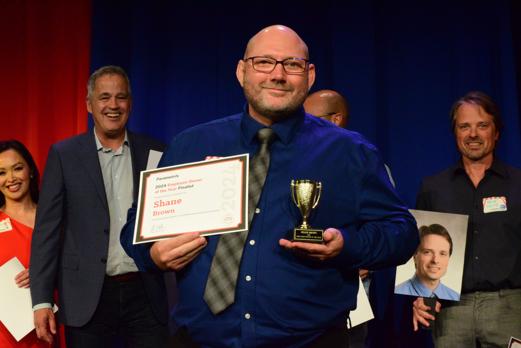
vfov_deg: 18.2
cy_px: 174
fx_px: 1085
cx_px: 260
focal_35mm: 75
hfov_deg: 27.0
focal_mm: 50
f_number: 22
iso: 6400
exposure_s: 1/160
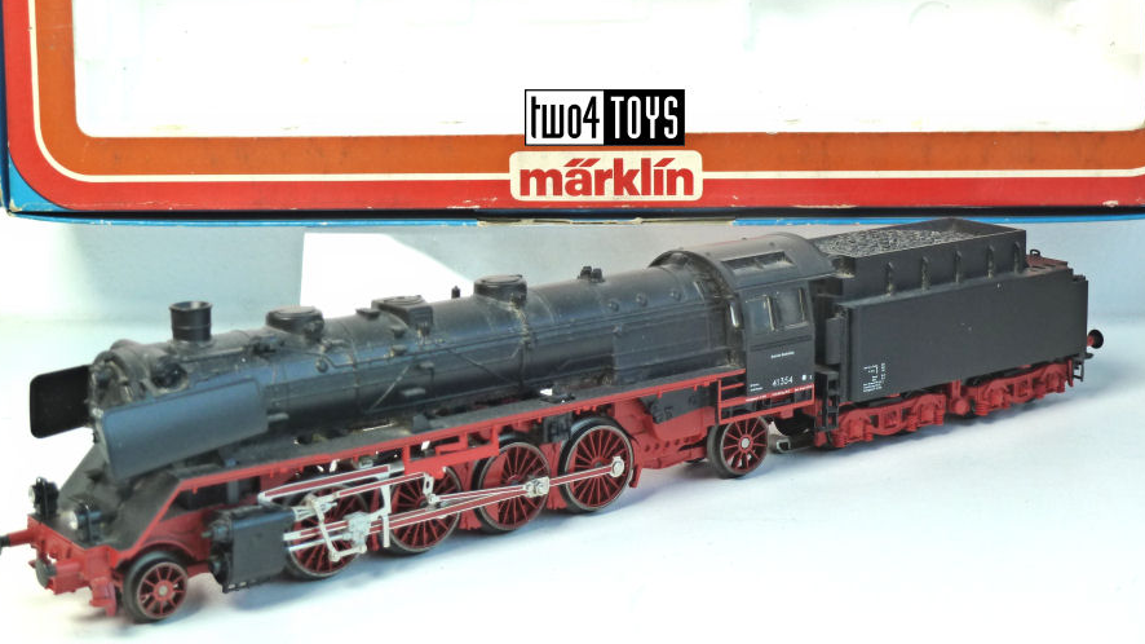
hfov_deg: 32.4
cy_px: 230
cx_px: 570
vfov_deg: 18.5
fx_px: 1973
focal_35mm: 65
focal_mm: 9.7
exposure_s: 1/40
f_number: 3.9
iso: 125
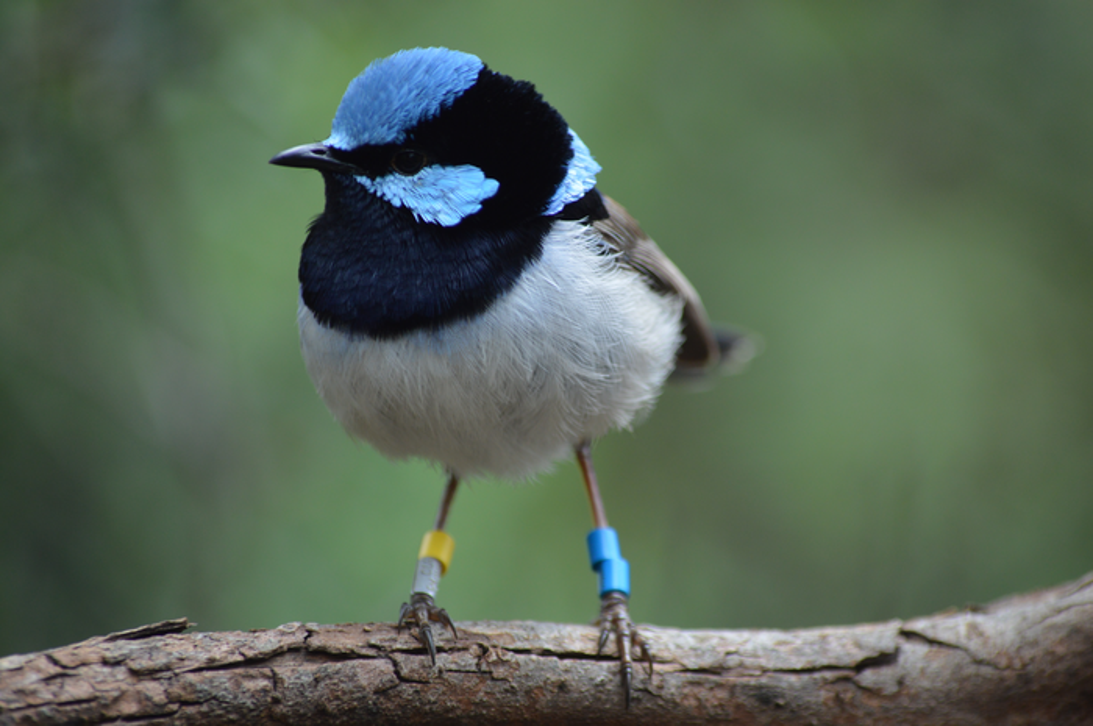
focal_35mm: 300
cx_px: 546
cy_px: 363
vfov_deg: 4.6
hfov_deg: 6.9
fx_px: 9098
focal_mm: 200
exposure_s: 1/320
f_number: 5
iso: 400
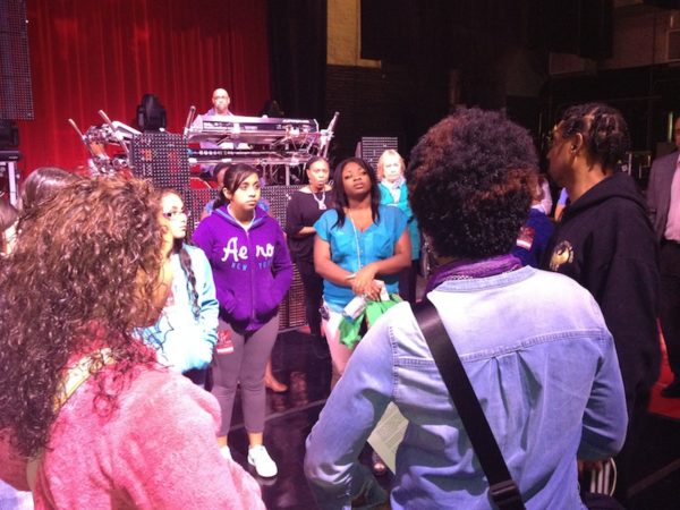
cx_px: 340
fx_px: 688
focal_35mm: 35
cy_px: 255
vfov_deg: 40.7
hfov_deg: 52.6
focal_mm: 4.28
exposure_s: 1/20
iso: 320
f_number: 2.4
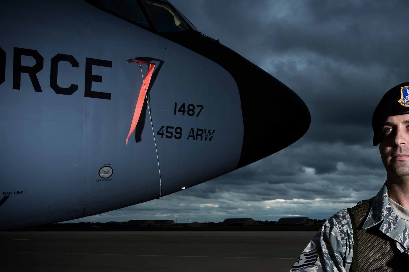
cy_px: 195
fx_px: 613
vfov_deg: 24.8
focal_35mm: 54
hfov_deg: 36.2
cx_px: 298
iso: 100
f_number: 8
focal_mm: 24
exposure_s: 1/160
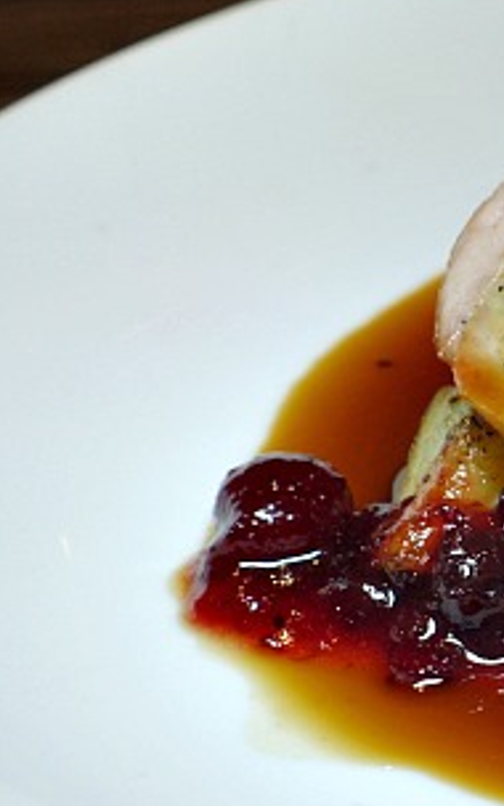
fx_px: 2703
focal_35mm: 123
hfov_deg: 10.0
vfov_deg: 17.0
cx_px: 962
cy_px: 322
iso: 125
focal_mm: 18.3
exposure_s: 1/80
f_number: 3.2
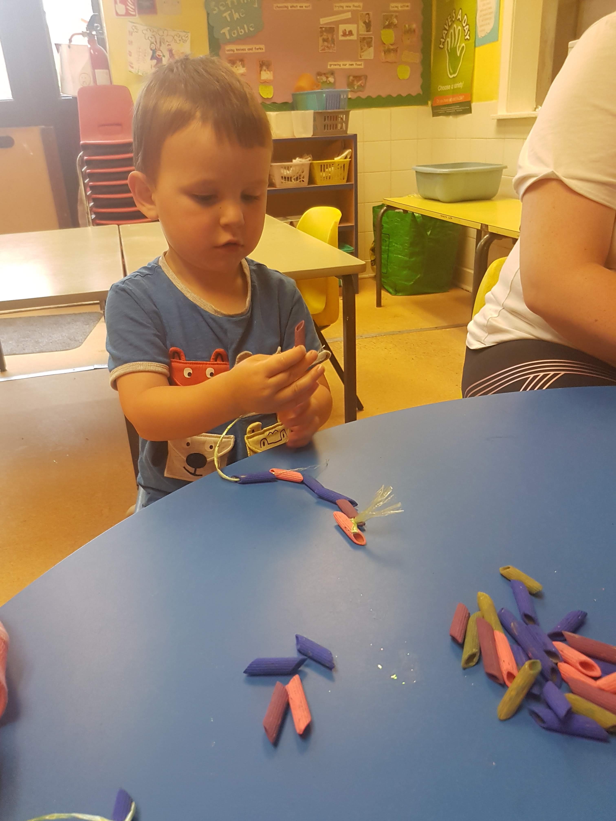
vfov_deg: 67.3
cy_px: 410
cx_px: 308
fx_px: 617
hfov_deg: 53.1
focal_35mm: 26
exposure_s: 1/50
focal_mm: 4.2
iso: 200
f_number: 1.7
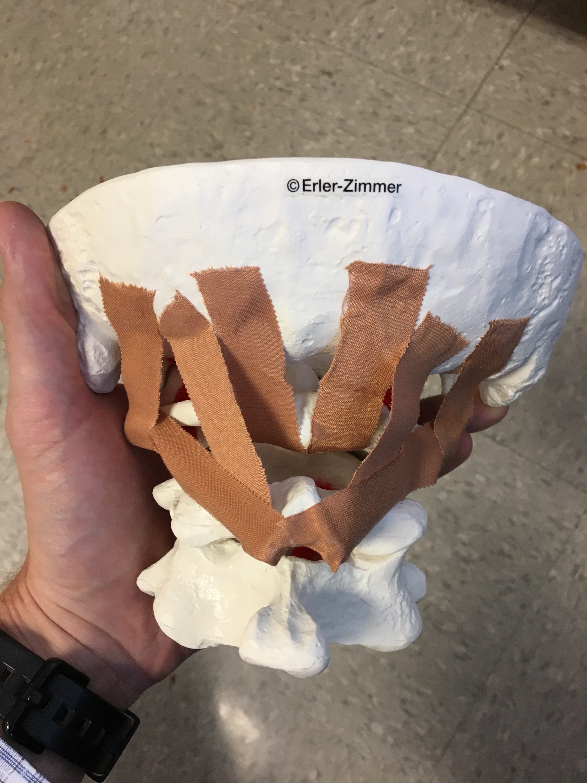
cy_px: 392
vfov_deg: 61.7
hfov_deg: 48.2
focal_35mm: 29
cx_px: 294
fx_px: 656
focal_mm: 4.15
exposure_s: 1/30
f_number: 2.2
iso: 50
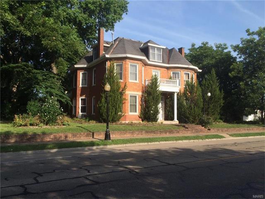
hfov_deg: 61.7
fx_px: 222
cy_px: 100
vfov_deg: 48.2
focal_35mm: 29
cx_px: 132
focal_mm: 4.15
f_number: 2.2
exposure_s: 1/1642
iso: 32
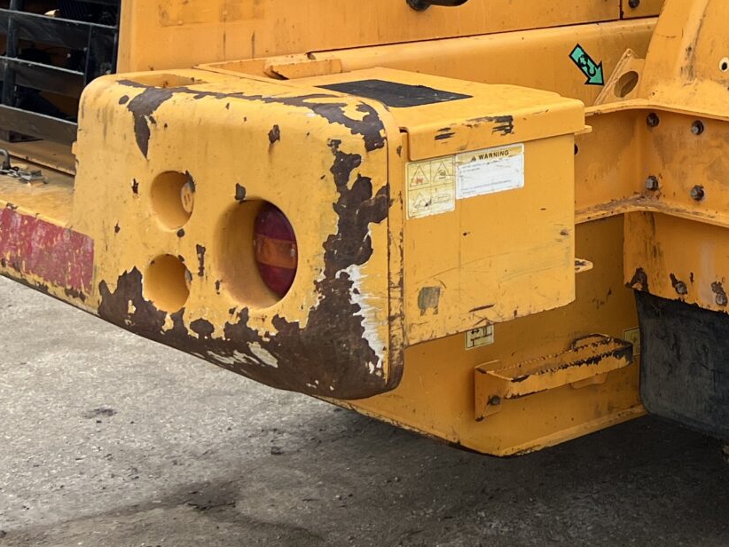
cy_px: -87
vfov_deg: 17.5
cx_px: 829
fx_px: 1705
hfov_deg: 22.6
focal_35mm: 81
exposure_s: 1/1196
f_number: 1.5
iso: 50
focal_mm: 5.7
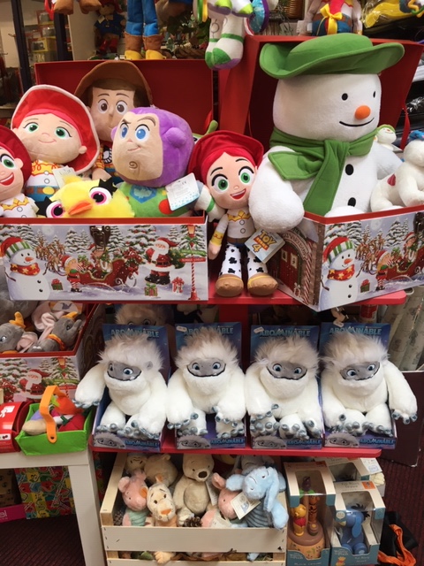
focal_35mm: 29
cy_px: 283
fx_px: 474
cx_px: 212
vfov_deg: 61.7
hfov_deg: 48.2
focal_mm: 4.15
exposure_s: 1/33
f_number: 2.2
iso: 25
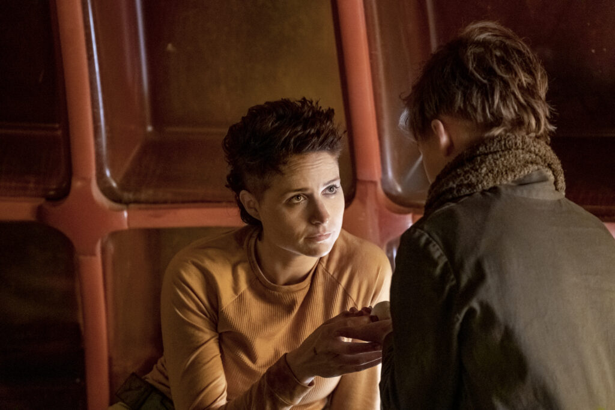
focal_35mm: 88
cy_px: 205
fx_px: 1503
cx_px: 308
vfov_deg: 15.5
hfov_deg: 23.1
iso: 4000
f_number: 3.2
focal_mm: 58.7
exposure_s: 1/60
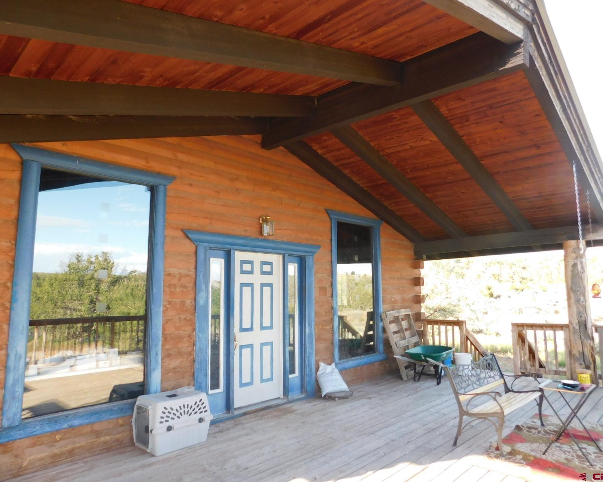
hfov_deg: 70.3
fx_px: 428
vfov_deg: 58.8
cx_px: 305
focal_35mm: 24
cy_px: 241
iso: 125
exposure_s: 1/125
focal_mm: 4
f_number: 3
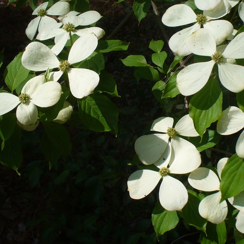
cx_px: 174
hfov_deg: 27.4
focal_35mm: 62
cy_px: 112
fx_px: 494
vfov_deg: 27.7
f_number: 5.6
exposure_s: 1/250
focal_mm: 6.1
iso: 80
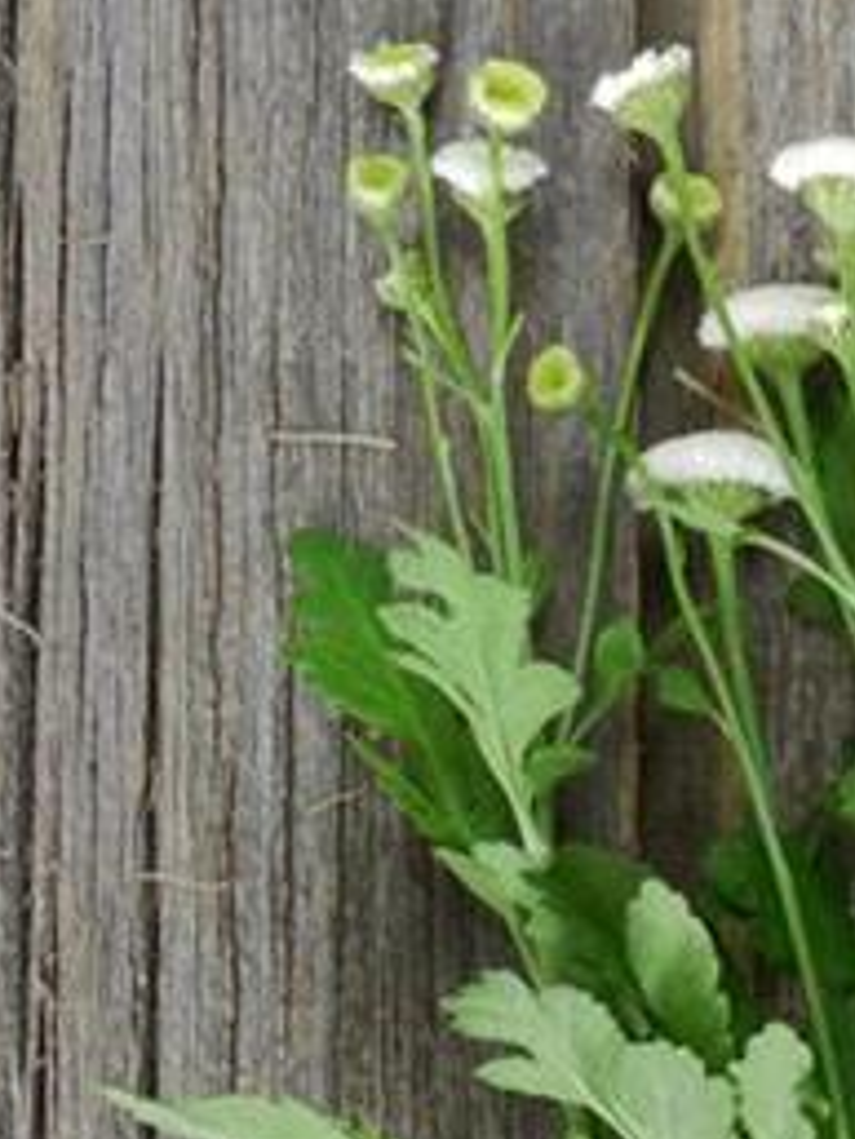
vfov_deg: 23.3
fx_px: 2731
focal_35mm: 83
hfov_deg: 17.3
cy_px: 871
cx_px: 904
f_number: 3.7
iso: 360
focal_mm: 5.6
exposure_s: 1/30
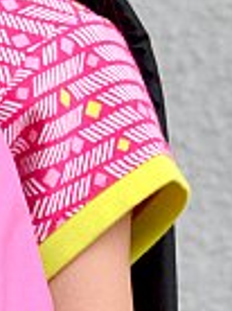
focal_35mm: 304
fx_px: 2724
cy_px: 784
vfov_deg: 6.2
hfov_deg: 4.8
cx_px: -221
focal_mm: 35
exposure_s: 1/400
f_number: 5
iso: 1250
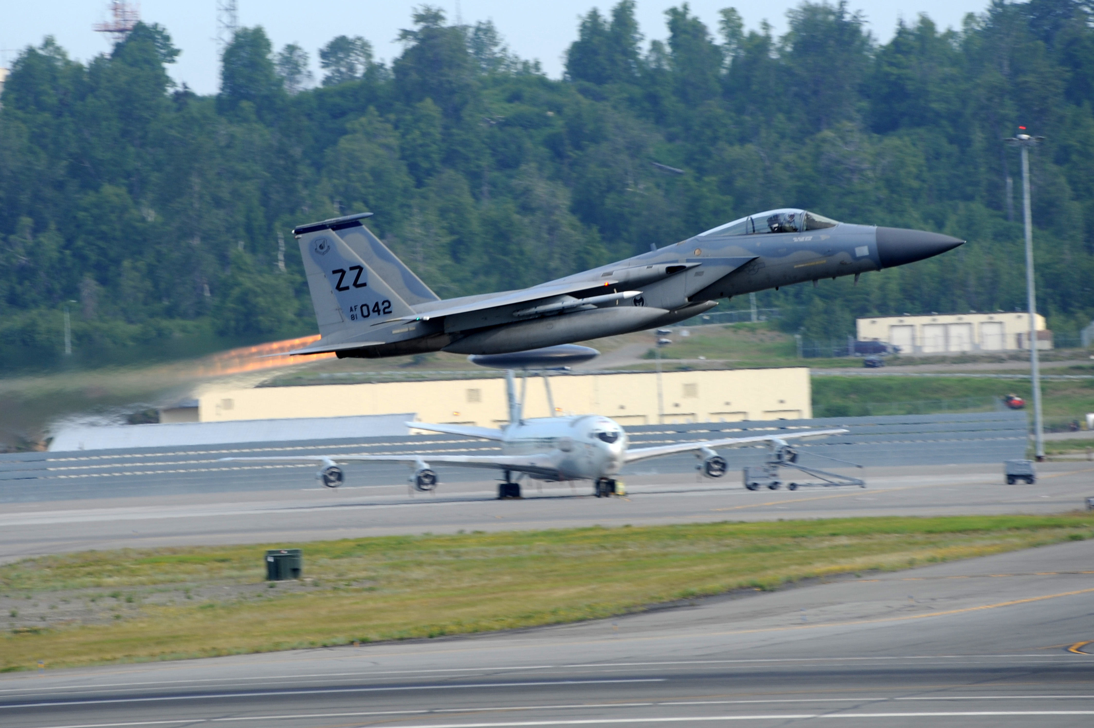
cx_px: 547
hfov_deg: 10.6
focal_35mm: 195
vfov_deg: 7.0
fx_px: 5922
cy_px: 364
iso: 200
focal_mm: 195
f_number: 7.1
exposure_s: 1/640
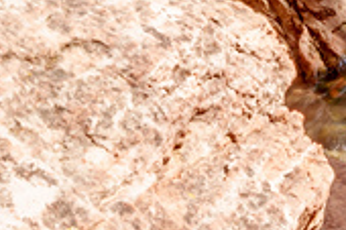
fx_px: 2167
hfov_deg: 8.6
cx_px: 737
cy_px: -293
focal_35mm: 226
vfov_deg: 5.9
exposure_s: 1/8
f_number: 22
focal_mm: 42.5
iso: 50
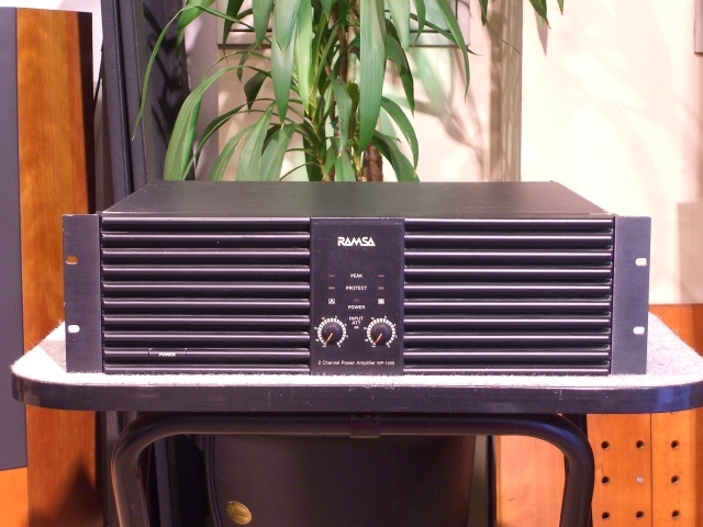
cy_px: 264
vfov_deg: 18.4
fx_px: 1625
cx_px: 352
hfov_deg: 24.4
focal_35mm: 80
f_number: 4.4
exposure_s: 1/5
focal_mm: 16.6
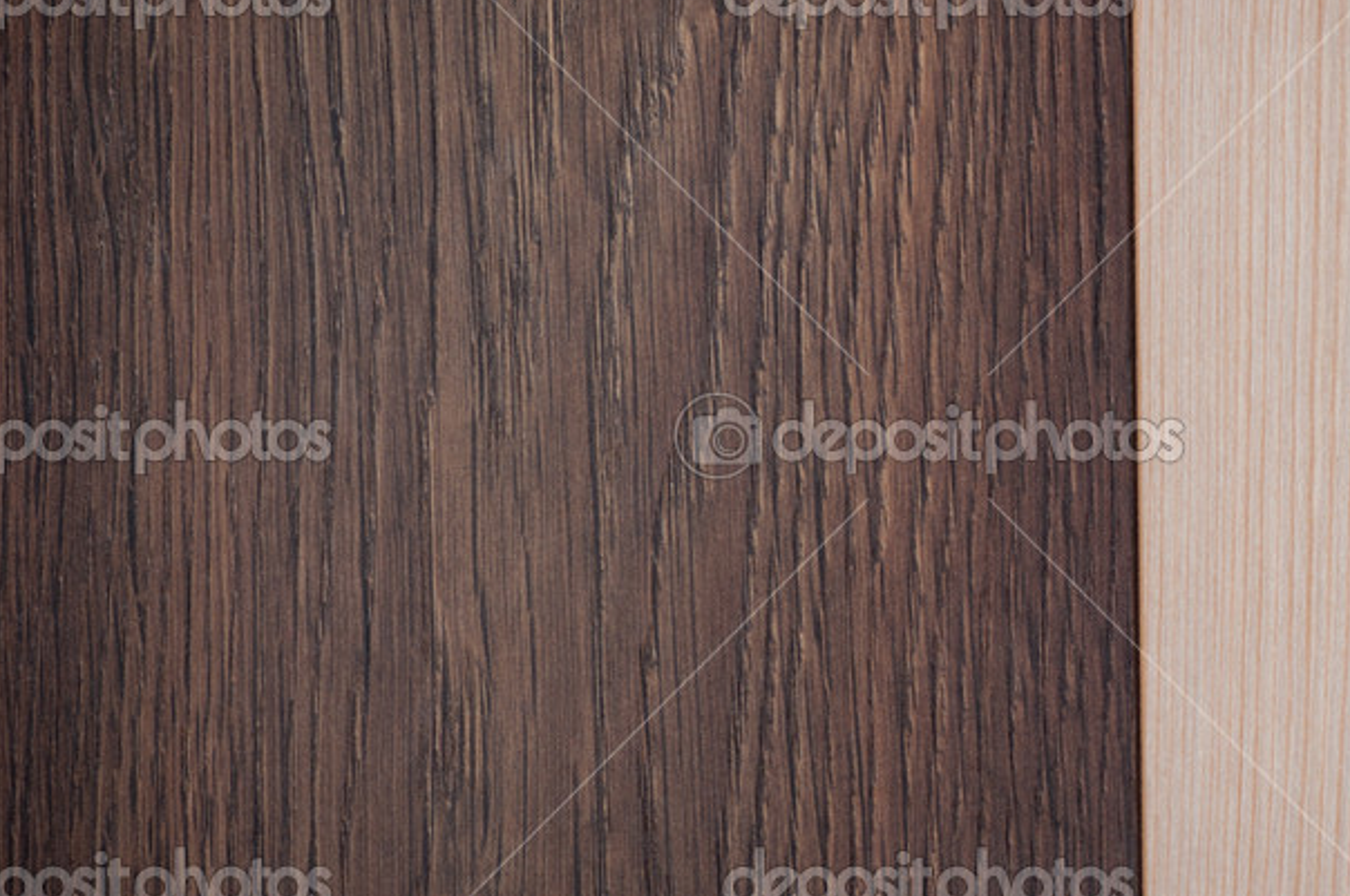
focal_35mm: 229
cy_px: 438
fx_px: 8576
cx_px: 928
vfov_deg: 6.0
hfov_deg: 9.0
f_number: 14
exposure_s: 1/160
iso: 200
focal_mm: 90
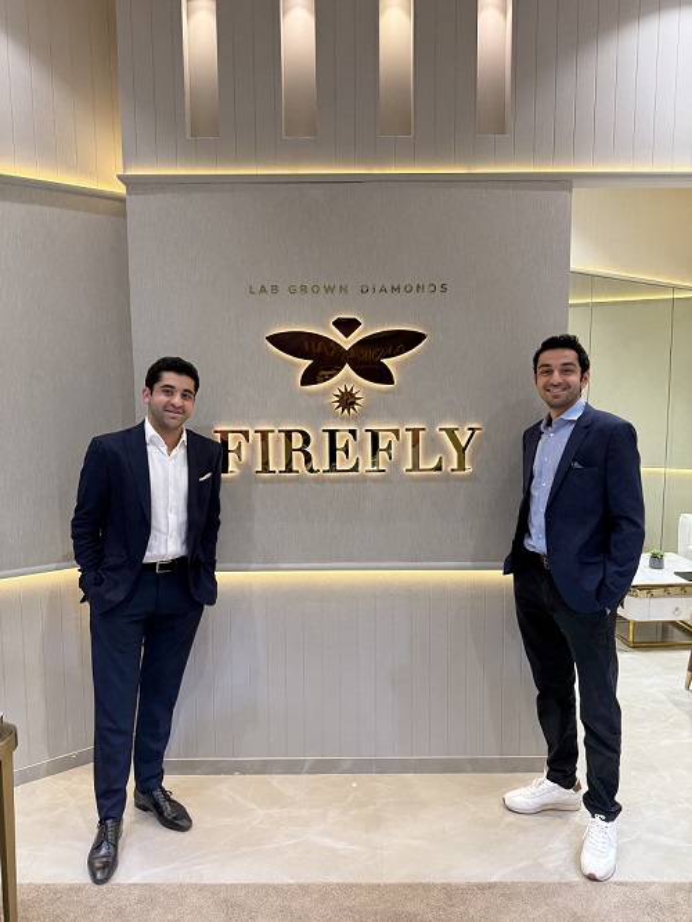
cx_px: 346
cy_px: 461
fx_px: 639
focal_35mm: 24
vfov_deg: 71.6
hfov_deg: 56.8
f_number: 1.78
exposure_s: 1/100
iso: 50
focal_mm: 6.76
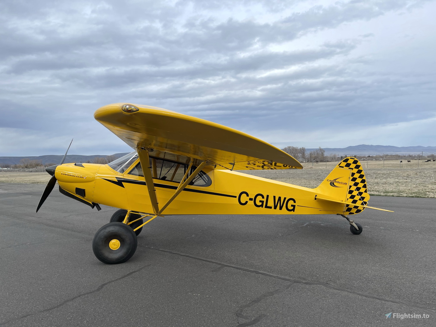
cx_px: 218
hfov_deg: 67.3
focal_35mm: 26
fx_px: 327
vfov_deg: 53.1
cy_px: 164
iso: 32
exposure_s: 1/1976
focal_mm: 5.1
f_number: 1.6
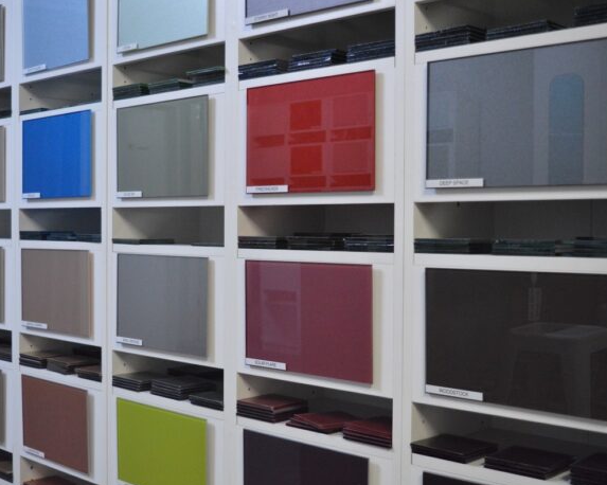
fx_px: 862
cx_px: 264
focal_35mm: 48
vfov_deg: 31.4
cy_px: 244
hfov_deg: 38.7
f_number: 4.2
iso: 3200
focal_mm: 28
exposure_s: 1/60
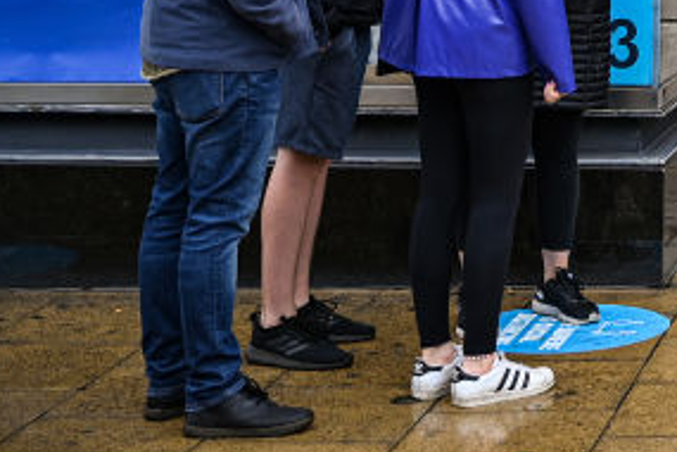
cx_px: 1131
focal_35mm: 122
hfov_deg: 15.1
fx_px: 2294
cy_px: -211
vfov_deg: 10.9
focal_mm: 34
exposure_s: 1/1000
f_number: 2.8
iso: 140
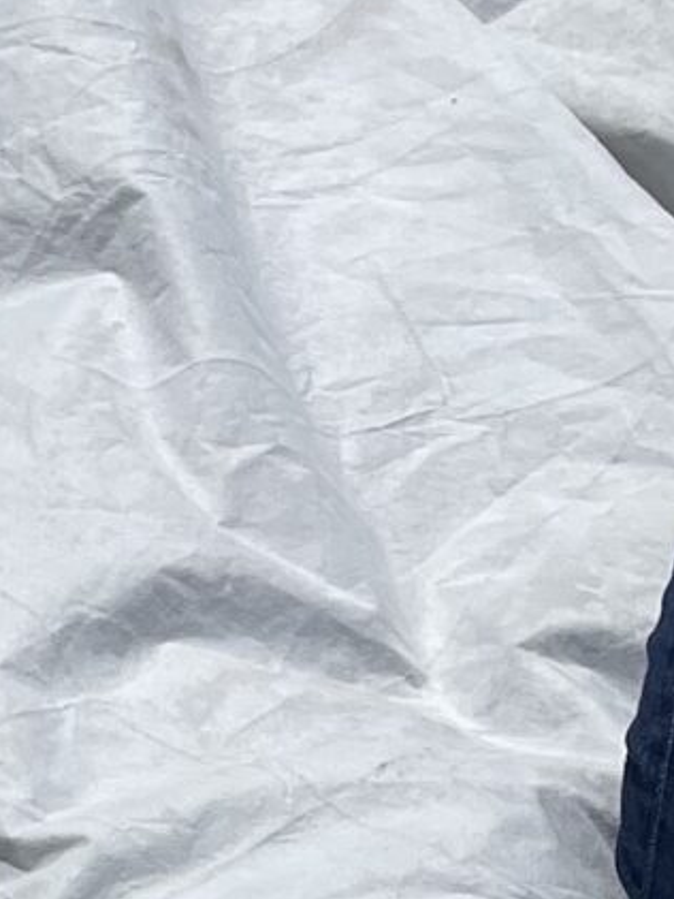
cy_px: 1755
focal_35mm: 158
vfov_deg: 11.4
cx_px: -1352
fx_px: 4100
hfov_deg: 8.0
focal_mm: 4.2
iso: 32
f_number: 1.6
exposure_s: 1/9804
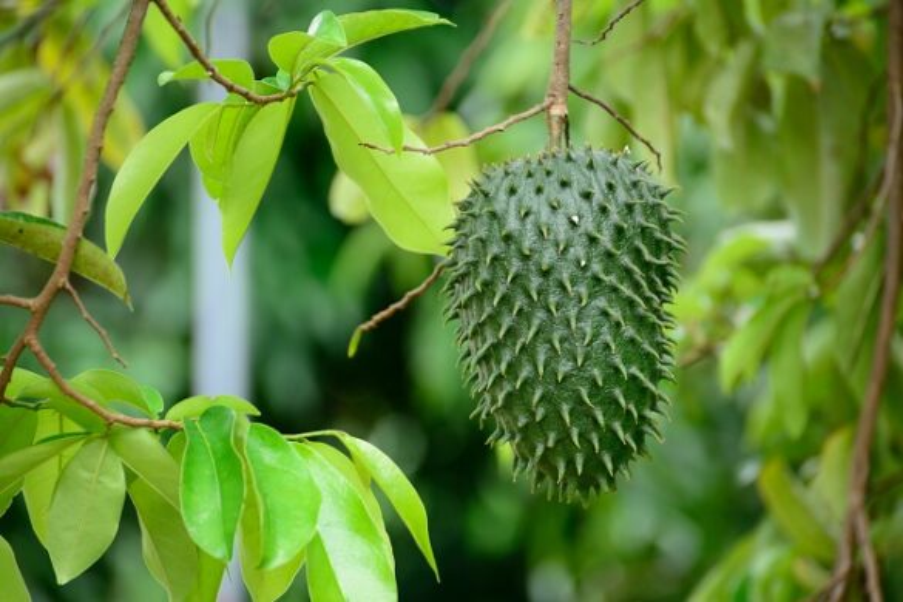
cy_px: 301
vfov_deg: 6.9
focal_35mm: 200
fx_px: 5016
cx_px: 452
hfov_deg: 10.3
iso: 200
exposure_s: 1/125
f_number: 6.3
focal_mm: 200
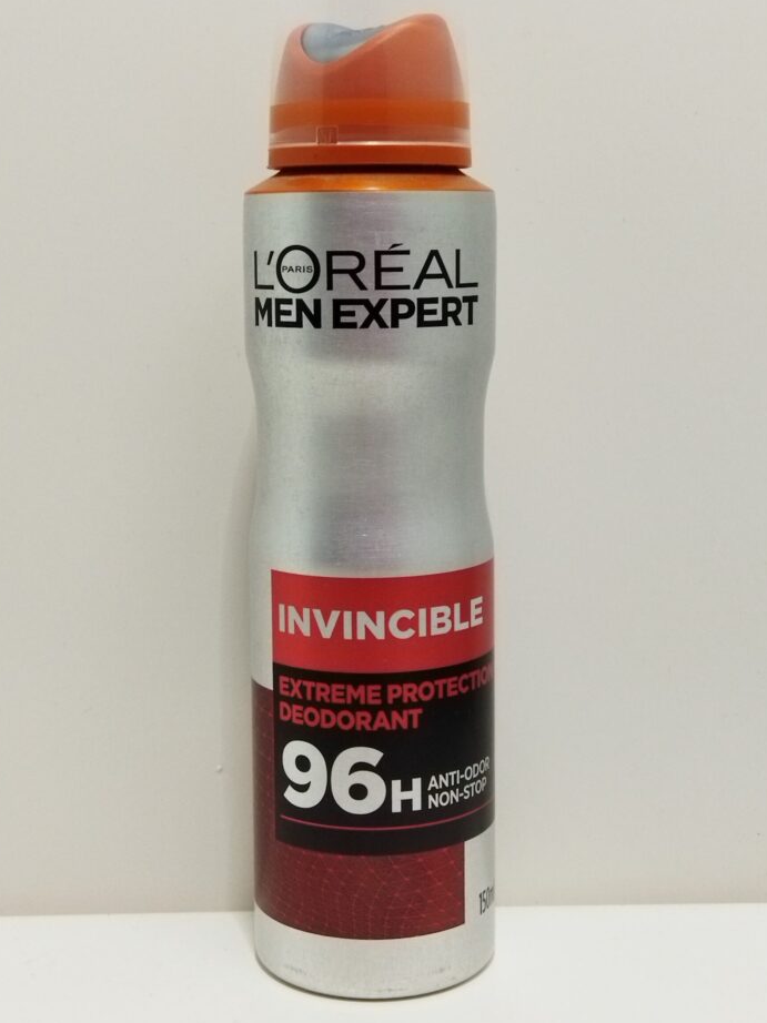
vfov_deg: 59.9
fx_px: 887
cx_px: 374
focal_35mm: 30
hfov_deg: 46.8
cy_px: 469
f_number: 1.79
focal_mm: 4.71
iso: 100
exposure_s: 1/106
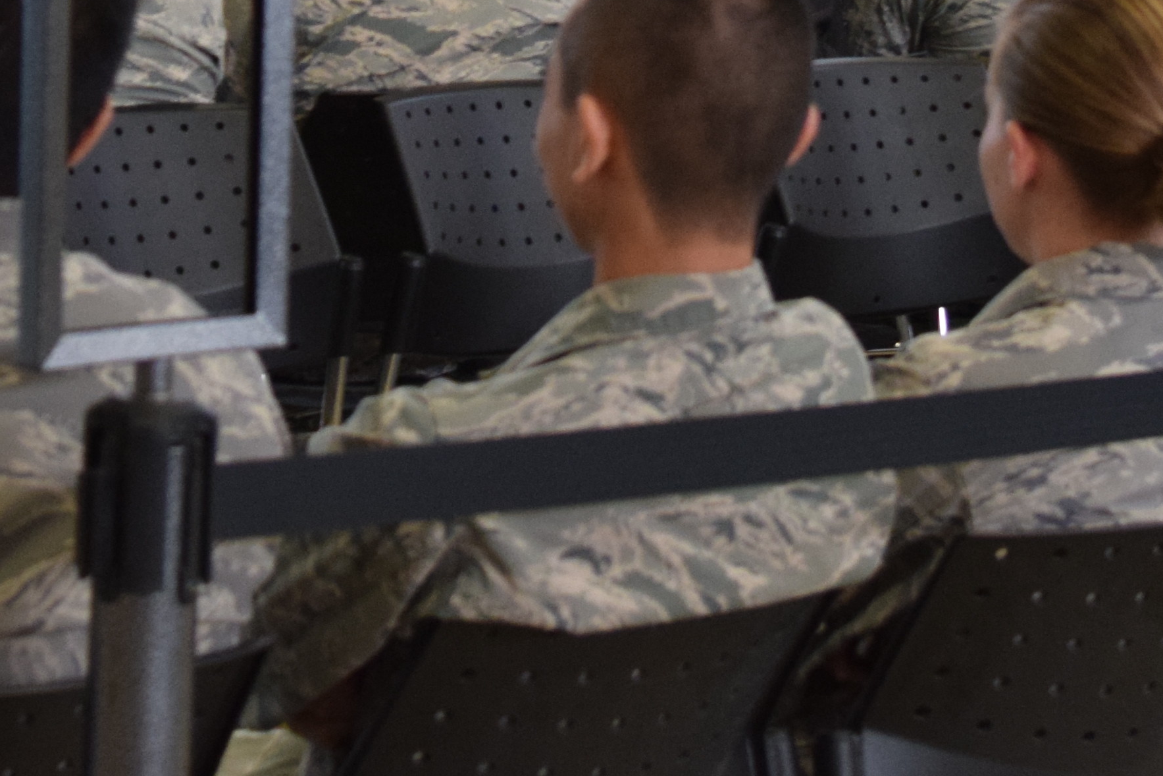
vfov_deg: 8.3
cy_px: -352
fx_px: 5265
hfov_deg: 12.6
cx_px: 321
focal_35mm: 163
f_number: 4
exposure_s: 1/50
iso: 1250
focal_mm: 32
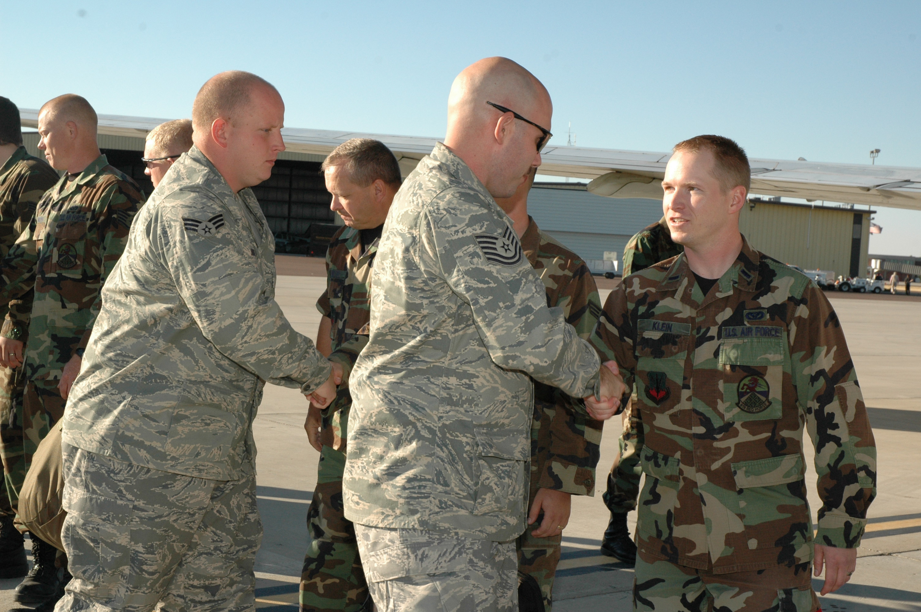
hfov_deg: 30.5
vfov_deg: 20.6
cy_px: 306
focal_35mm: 66
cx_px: 460
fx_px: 1687
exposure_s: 1/400
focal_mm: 44
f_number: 10
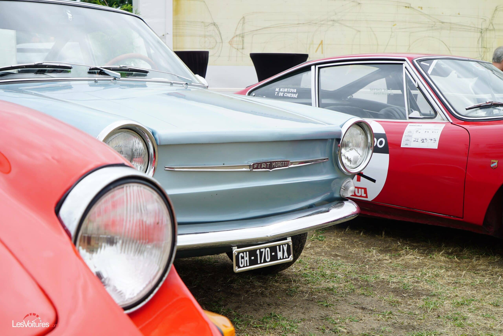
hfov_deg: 40.3
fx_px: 685
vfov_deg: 27.6
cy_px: 168
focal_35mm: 49
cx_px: 252
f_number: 10
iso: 100
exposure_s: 1/80
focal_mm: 49
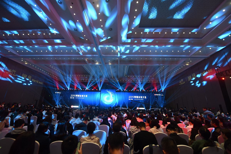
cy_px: 77
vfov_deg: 81.2
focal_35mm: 14
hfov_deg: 104.3
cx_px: 116
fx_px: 90
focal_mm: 14
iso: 500
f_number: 2.8
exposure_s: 1/125
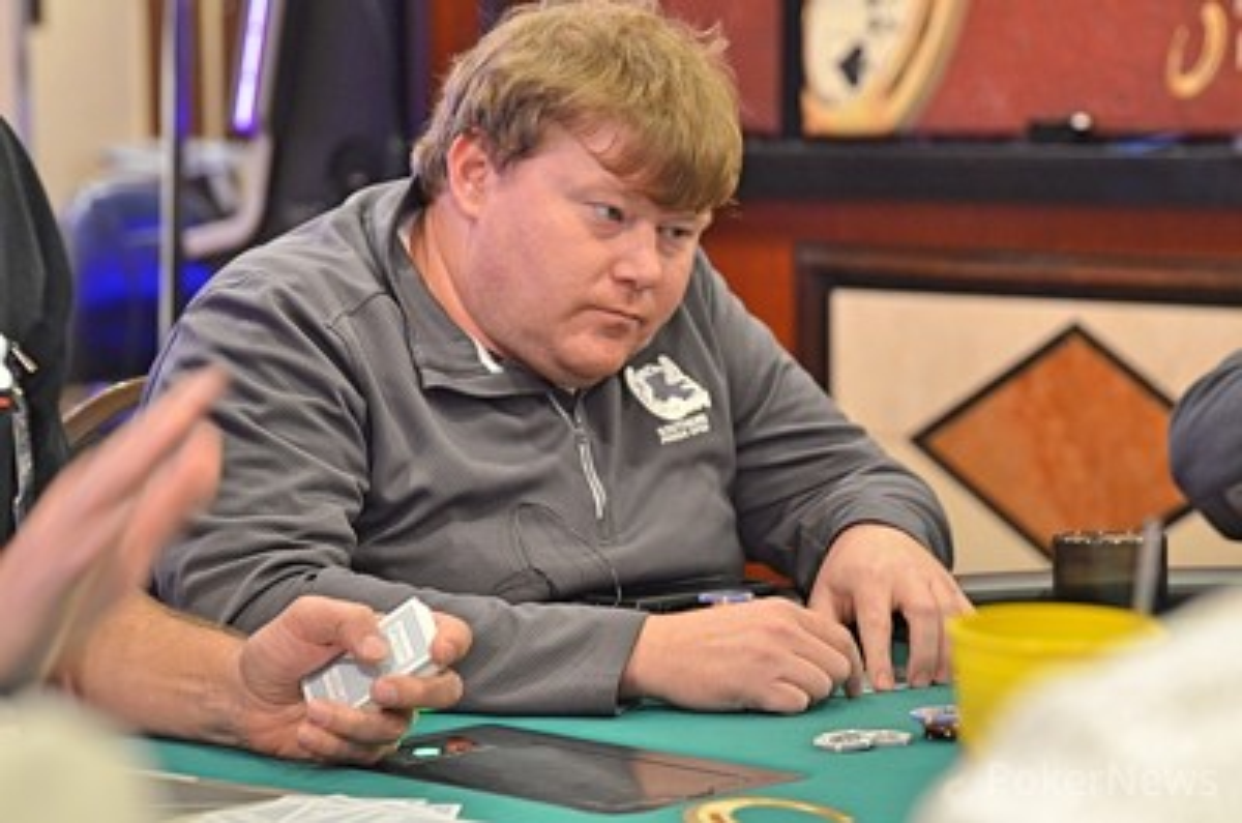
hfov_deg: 18.2
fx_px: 3873
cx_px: 621
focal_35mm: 112
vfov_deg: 12.1
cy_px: 412
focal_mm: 75
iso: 1600
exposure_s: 1/25
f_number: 4
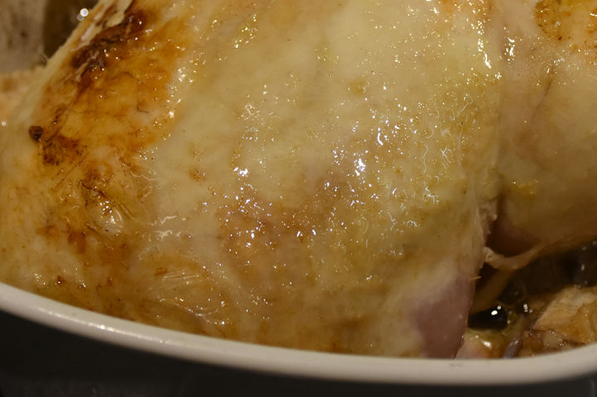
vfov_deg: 12.4
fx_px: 1808
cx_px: 370
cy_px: -1
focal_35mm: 109
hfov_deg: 18.7
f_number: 5.6
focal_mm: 35
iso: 1000
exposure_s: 1/200
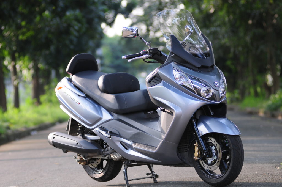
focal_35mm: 180
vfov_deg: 7.6
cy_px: 94
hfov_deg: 11.4
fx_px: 1408
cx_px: 141
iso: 400
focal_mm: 120
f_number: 2.8
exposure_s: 1/800
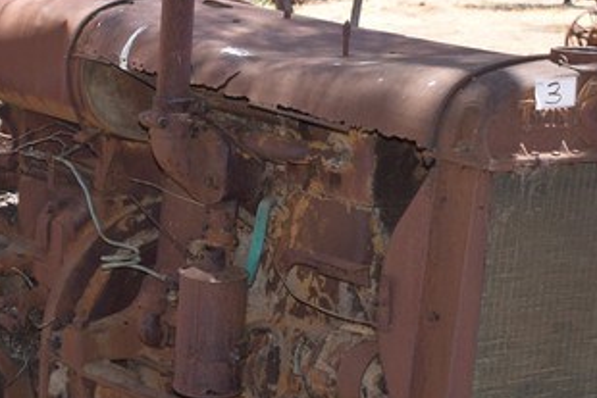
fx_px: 1949
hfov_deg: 17.4
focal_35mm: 117
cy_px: 304
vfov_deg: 11.6
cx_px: 175
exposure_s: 1/200
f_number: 4.5
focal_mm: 27
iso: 100
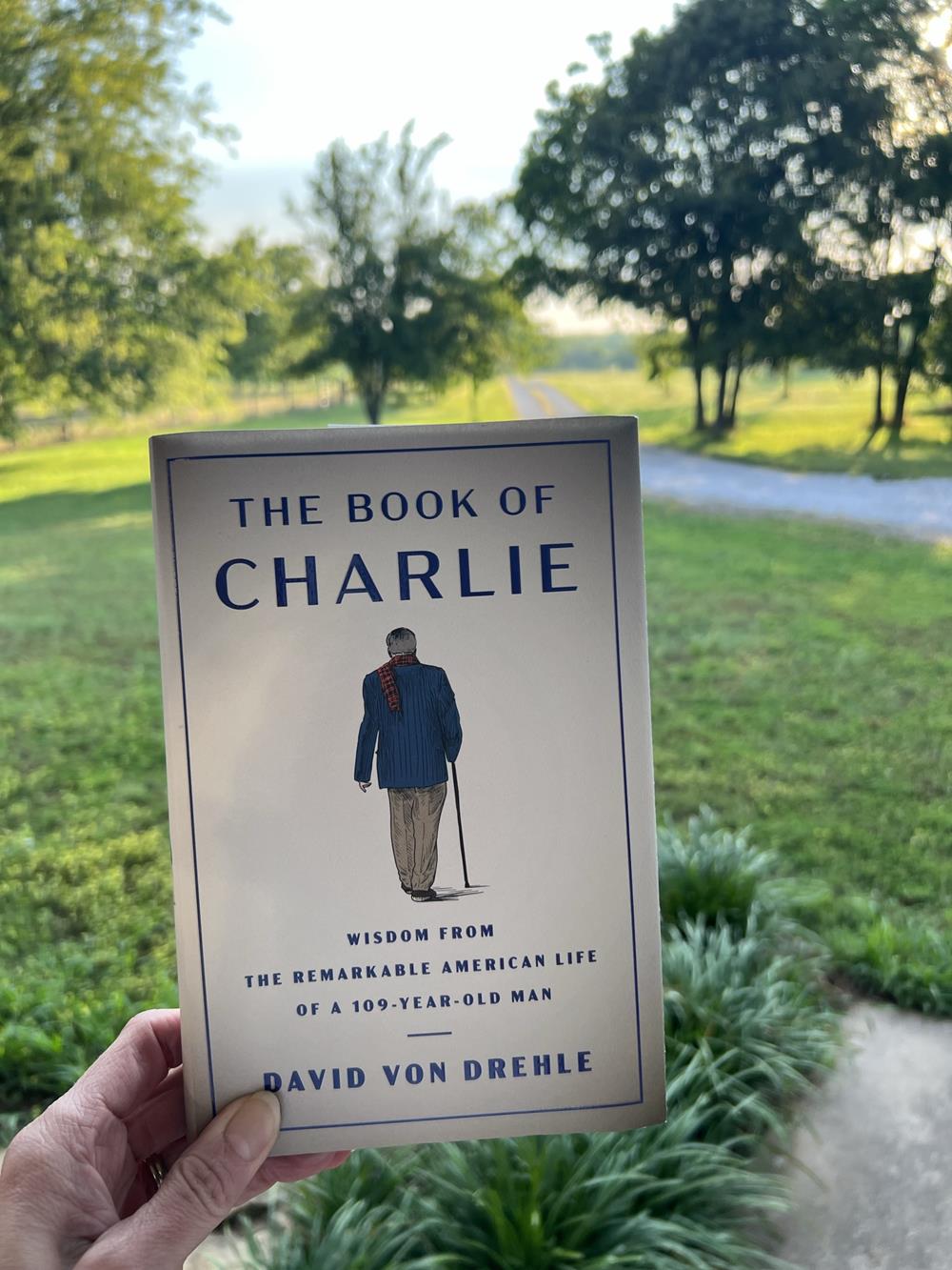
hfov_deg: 53.1
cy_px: 635
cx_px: 476
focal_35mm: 26
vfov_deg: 67.3
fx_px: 953
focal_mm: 5.7
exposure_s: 1/468
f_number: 1.5
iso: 50
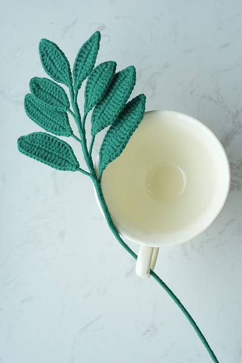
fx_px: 705
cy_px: 182
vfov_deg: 28.8
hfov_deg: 19.5
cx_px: 121
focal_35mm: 70
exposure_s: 1/160
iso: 2000
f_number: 16
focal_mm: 70
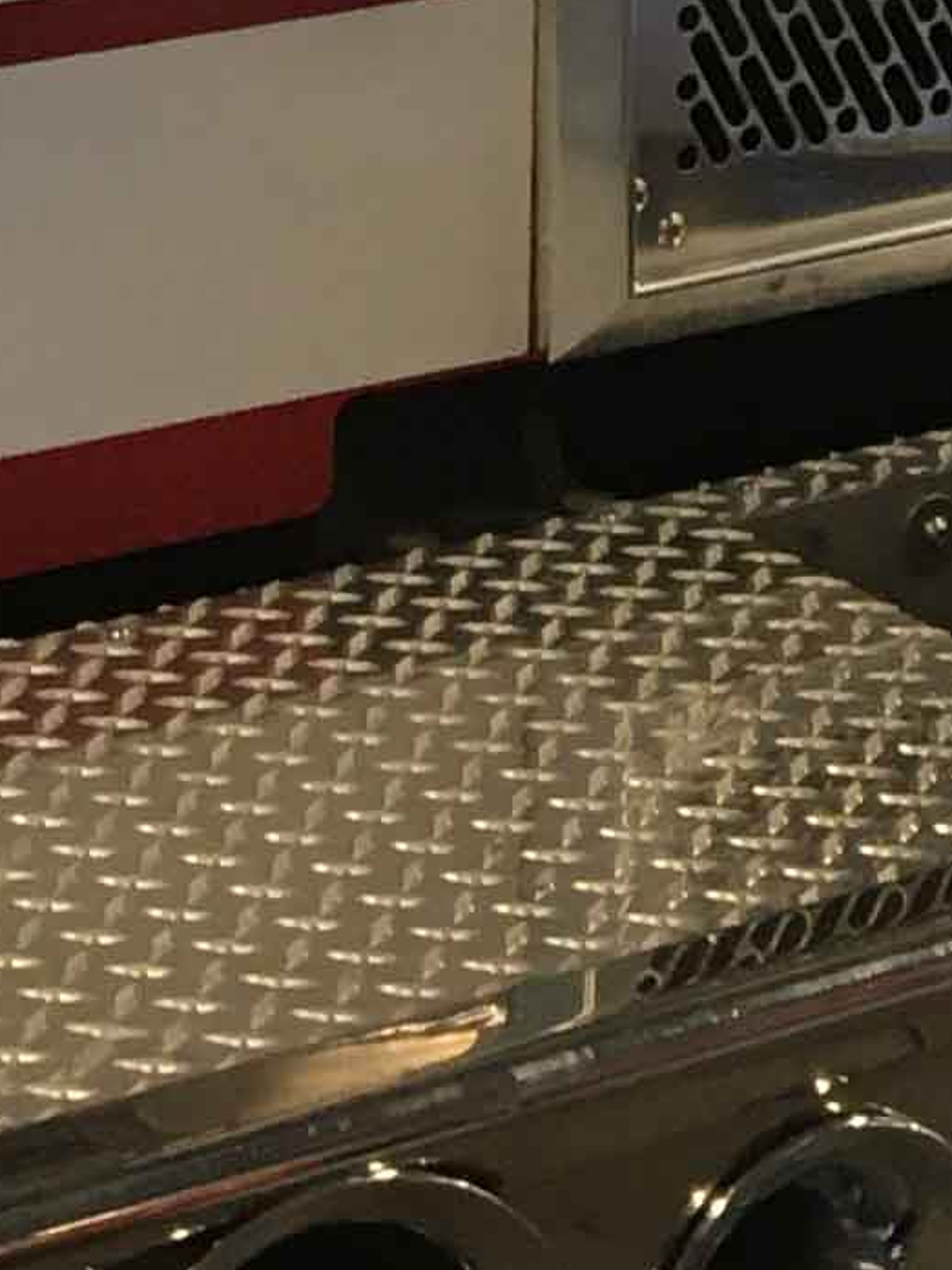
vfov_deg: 10.0
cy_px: -1963
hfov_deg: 8.8
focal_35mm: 168
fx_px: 6160
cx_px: 1023
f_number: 2.2
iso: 64
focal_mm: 4.15
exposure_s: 1/30
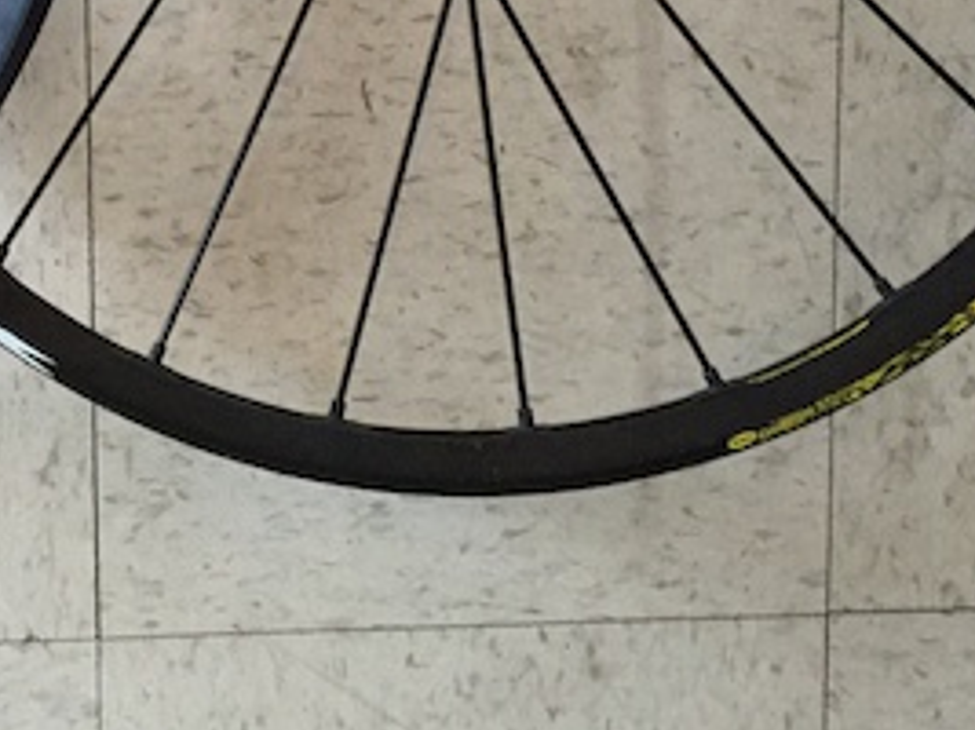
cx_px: -22
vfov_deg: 15.9
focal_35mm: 87
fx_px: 2449
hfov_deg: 21.6
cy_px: -266
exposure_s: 1/20
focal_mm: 4.15
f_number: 2.2
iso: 250
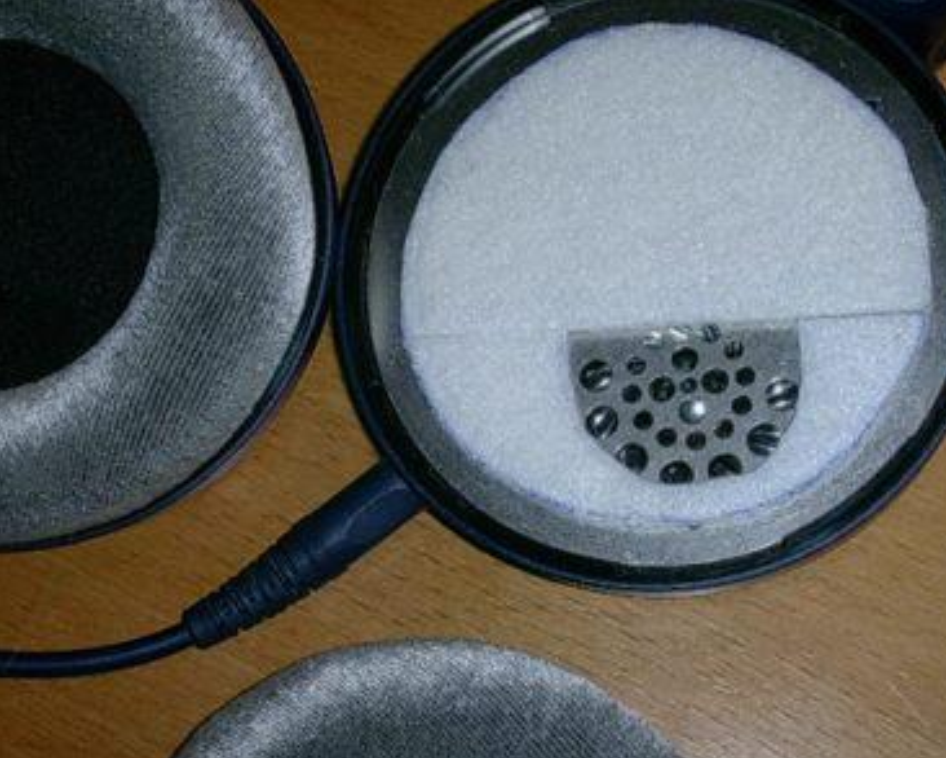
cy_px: 347
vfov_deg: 19.2
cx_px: 527
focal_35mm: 80
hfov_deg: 23.8
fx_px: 2240
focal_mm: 10.2
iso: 70
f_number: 3.6
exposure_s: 1/64
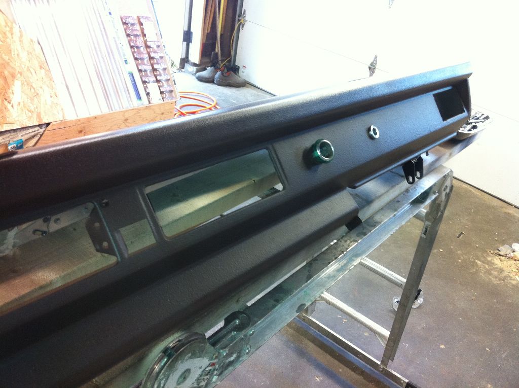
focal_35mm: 35
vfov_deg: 40.6
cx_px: 260
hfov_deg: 52.7
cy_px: 194
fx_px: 524
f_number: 2.8
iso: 125
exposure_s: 1/15
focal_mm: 3.85
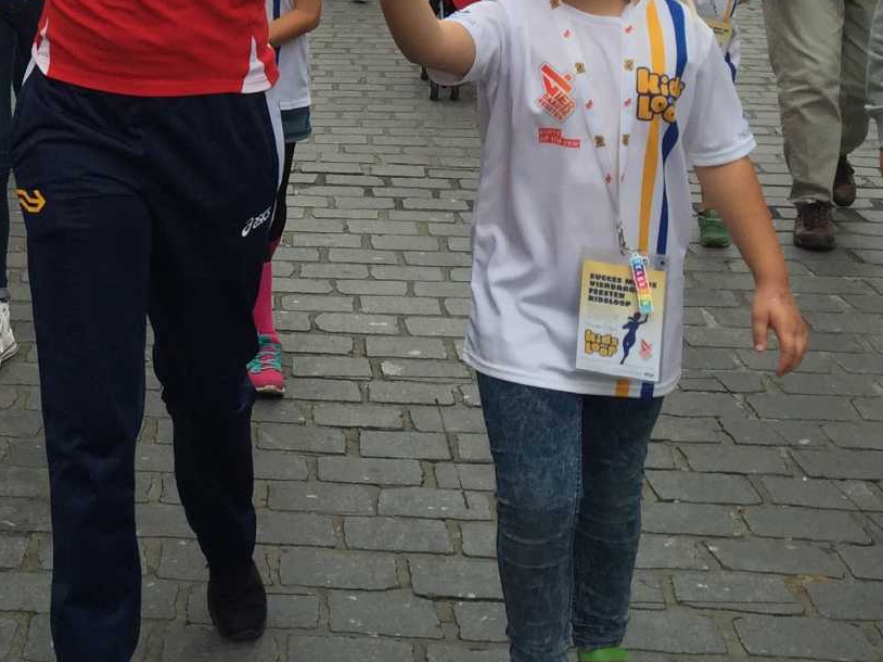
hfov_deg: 24.9
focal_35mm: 73
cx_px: -84
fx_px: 1862
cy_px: -59
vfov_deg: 19.4
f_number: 2.2
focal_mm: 4.2
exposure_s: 1/494
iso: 32
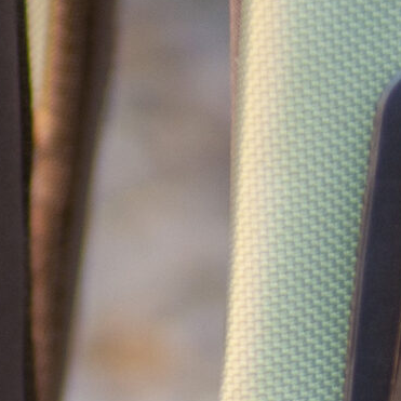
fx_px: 9200
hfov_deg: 2.5
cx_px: 358
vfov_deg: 2.5
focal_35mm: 702
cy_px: 1109
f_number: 3.5
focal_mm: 80
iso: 200
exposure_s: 1/100
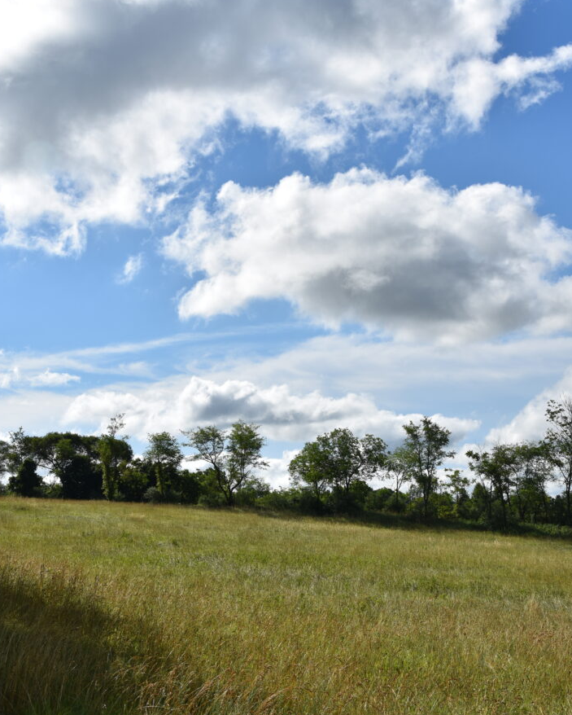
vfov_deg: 38.8
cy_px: 348
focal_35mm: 48
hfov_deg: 31.5
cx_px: 277
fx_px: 1015
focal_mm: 26
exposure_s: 1/500
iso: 100
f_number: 8
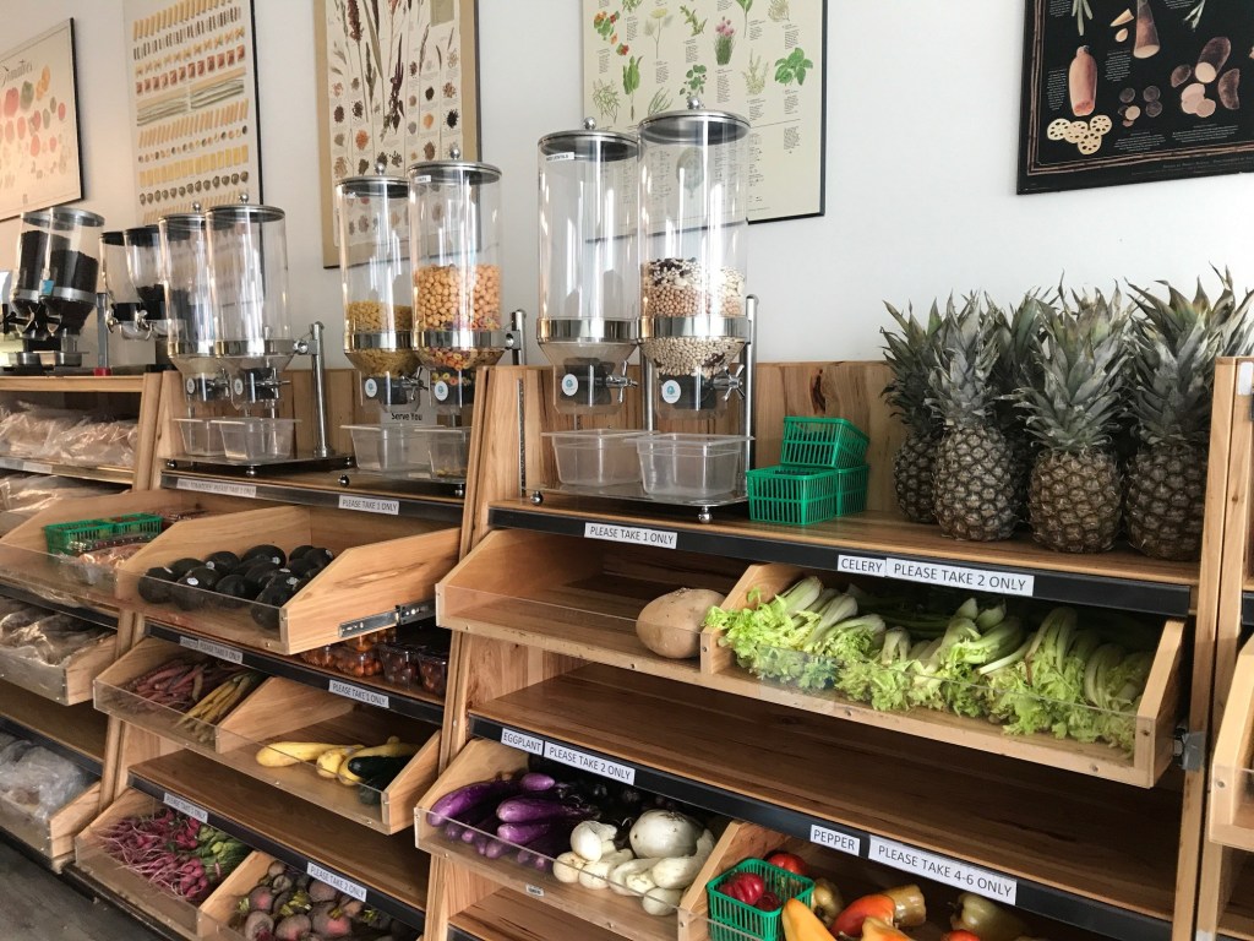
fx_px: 1014
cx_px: 627
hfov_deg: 63.4
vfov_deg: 49.7
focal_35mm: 28
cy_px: 470
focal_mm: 3.99
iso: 32
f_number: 1.8
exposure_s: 1/24
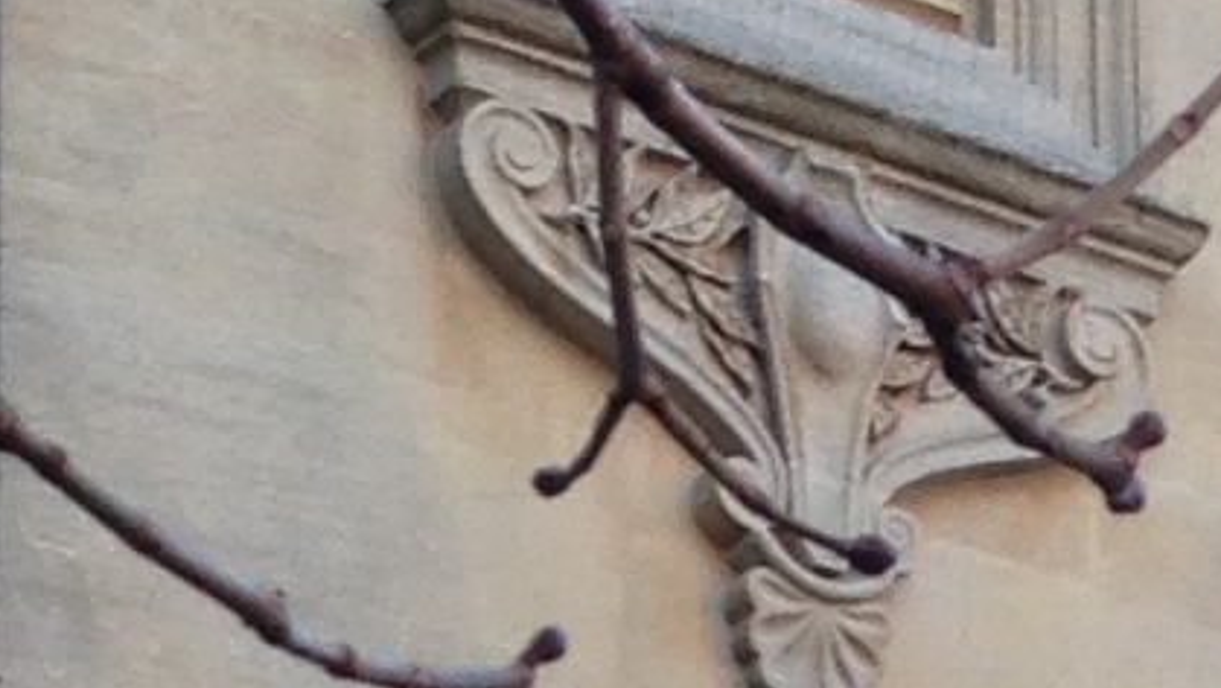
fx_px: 9068
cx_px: 1373
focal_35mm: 280
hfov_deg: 7.6
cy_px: 2417
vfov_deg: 4.1
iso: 50
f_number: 2.4
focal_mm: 4.12
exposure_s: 1/120
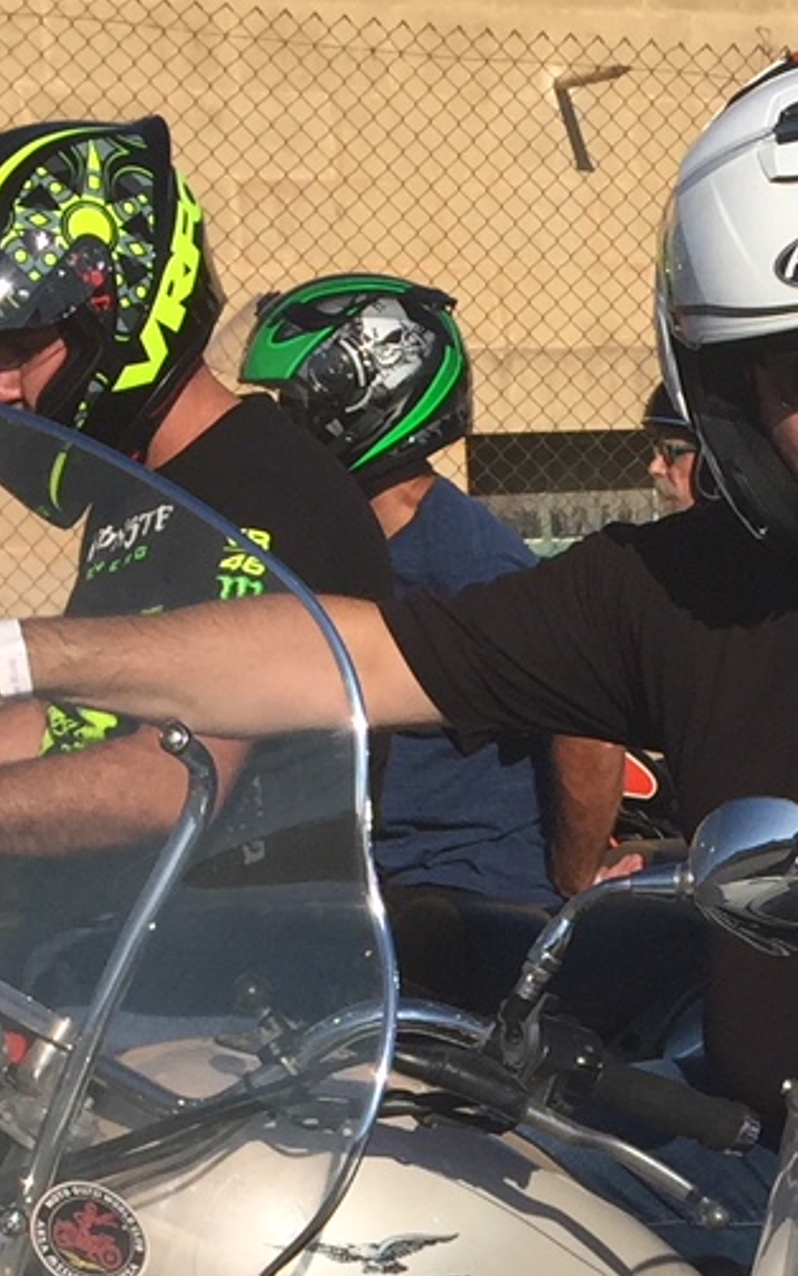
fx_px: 3478
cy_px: 1434
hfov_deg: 12.8
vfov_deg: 19.8
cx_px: 953
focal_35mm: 100
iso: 32
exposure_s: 1/3597
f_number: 2.2
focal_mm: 4.15
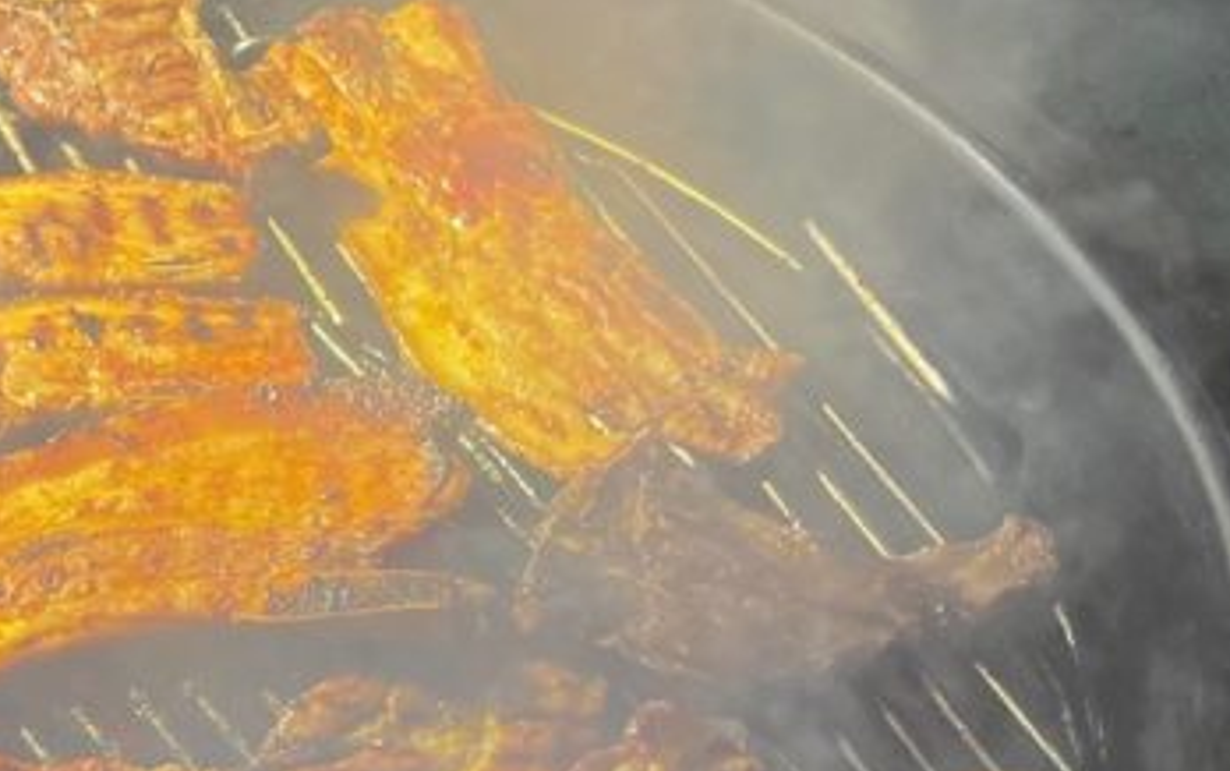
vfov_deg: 15.9
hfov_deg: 23.9
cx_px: -127
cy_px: 725
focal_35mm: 81
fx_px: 2717
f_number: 1.6
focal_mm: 5.1
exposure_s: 1/100
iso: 100
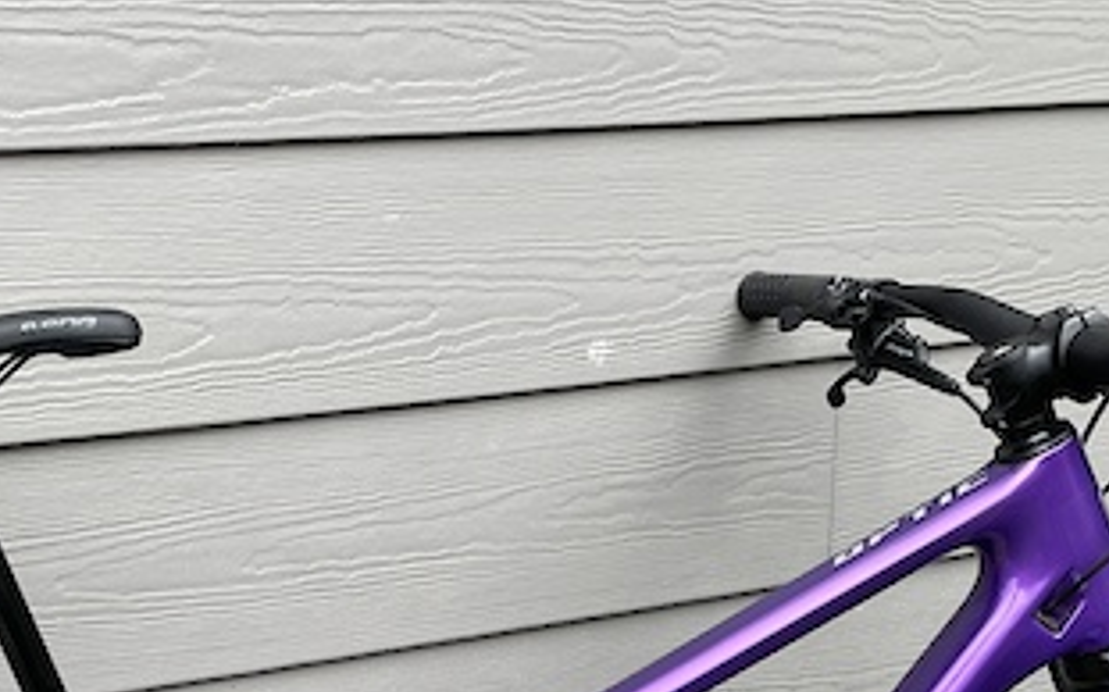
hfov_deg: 28.9
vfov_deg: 16.6
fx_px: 2145
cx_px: 424
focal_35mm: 71
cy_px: 1052
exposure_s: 1/121
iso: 40
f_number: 1.6
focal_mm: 4.2
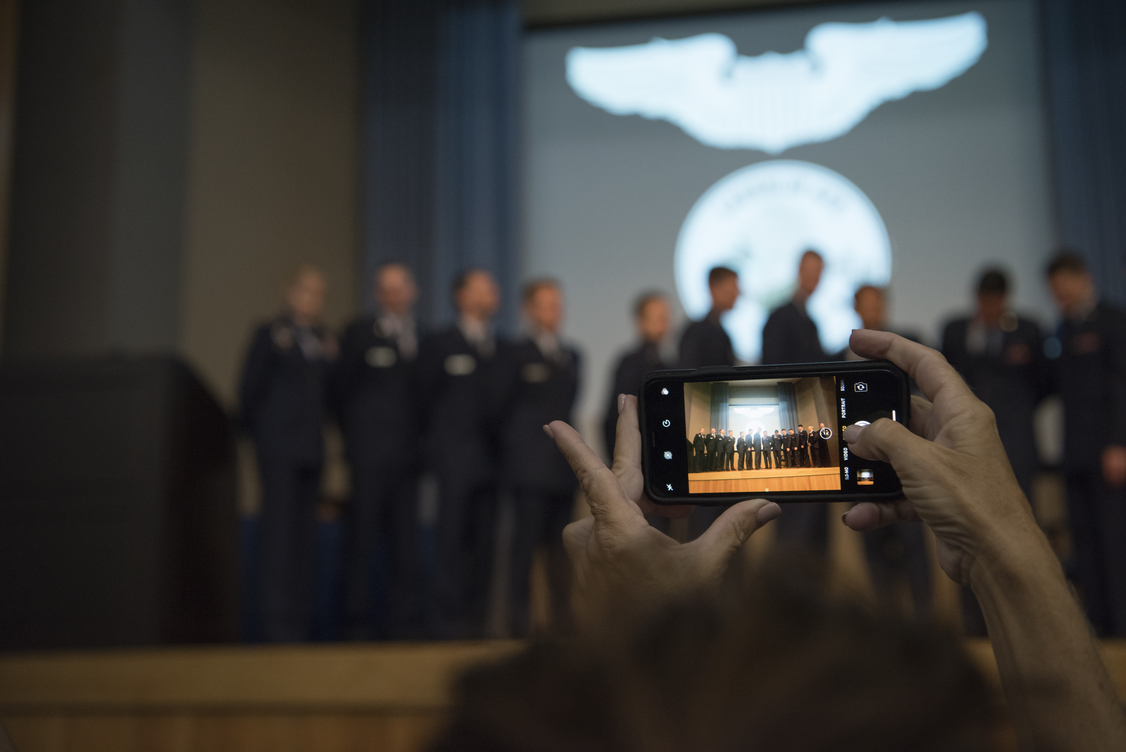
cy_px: 376
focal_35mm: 44
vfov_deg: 30.5
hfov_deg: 44.5
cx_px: 563
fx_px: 1377
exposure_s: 1/100
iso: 1600
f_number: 3.5
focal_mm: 44
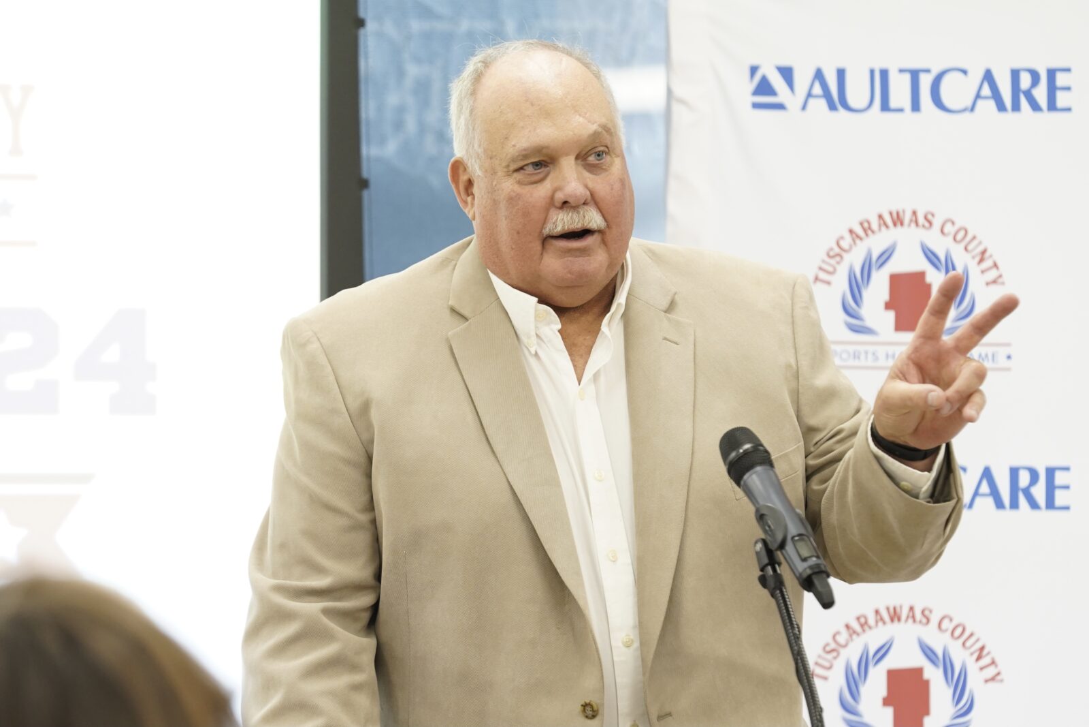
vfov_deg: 6.9
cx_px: 544
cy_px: 364
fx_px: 5990
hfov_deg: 10.4
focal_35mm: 198
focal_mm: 198
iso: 2000
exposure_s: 1/125
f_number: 5
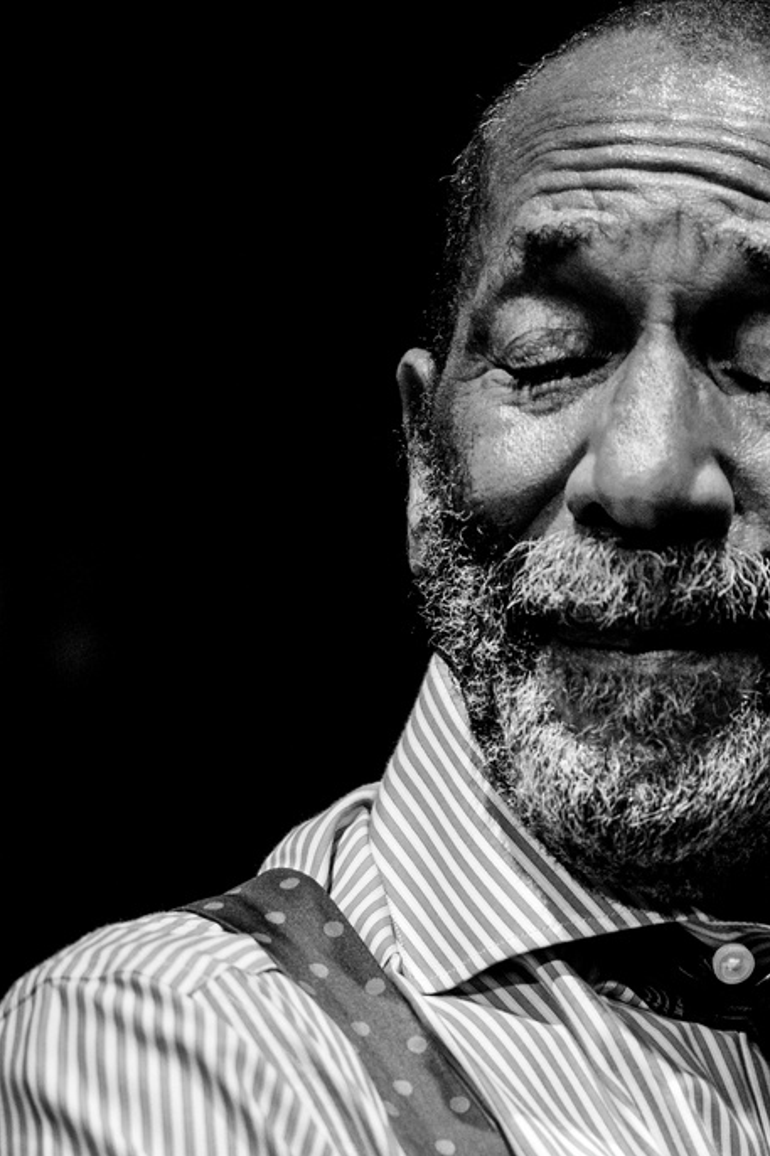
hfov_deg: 2.9
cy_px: 627
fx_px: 15150
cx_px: 1238
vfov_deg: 4.4
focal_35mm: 472
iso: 3200
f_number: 4
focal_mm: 200
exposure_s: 1/200
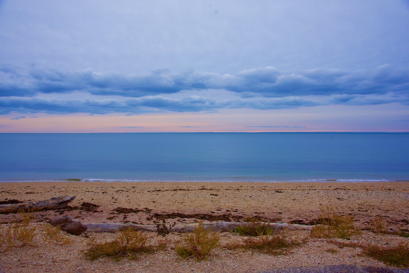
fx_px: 352
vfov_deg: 42.4
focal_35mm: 31
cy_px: 136
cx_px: 204
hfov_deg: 60.3
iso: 500
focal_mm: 31
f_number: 8
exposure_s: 1/30
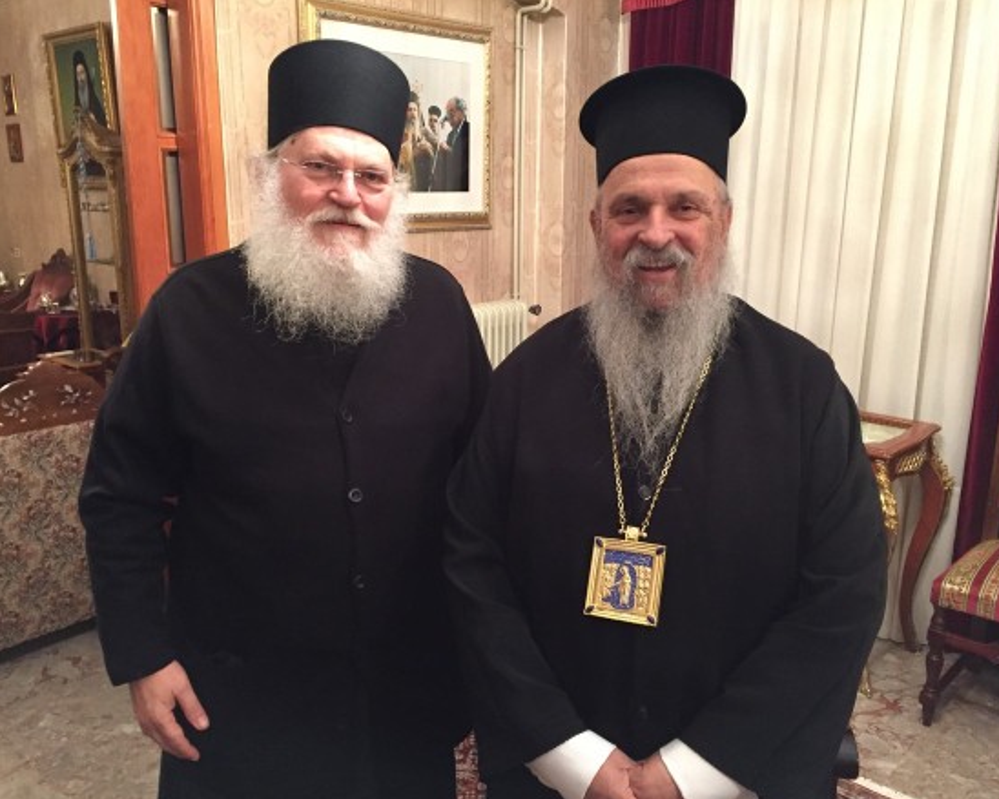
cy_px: 407
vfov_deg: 47.1
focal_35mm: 31
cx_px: 485
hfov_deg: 57.2
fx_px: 916
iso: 250
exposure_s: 1/17
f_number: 2.2
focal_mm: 4.15
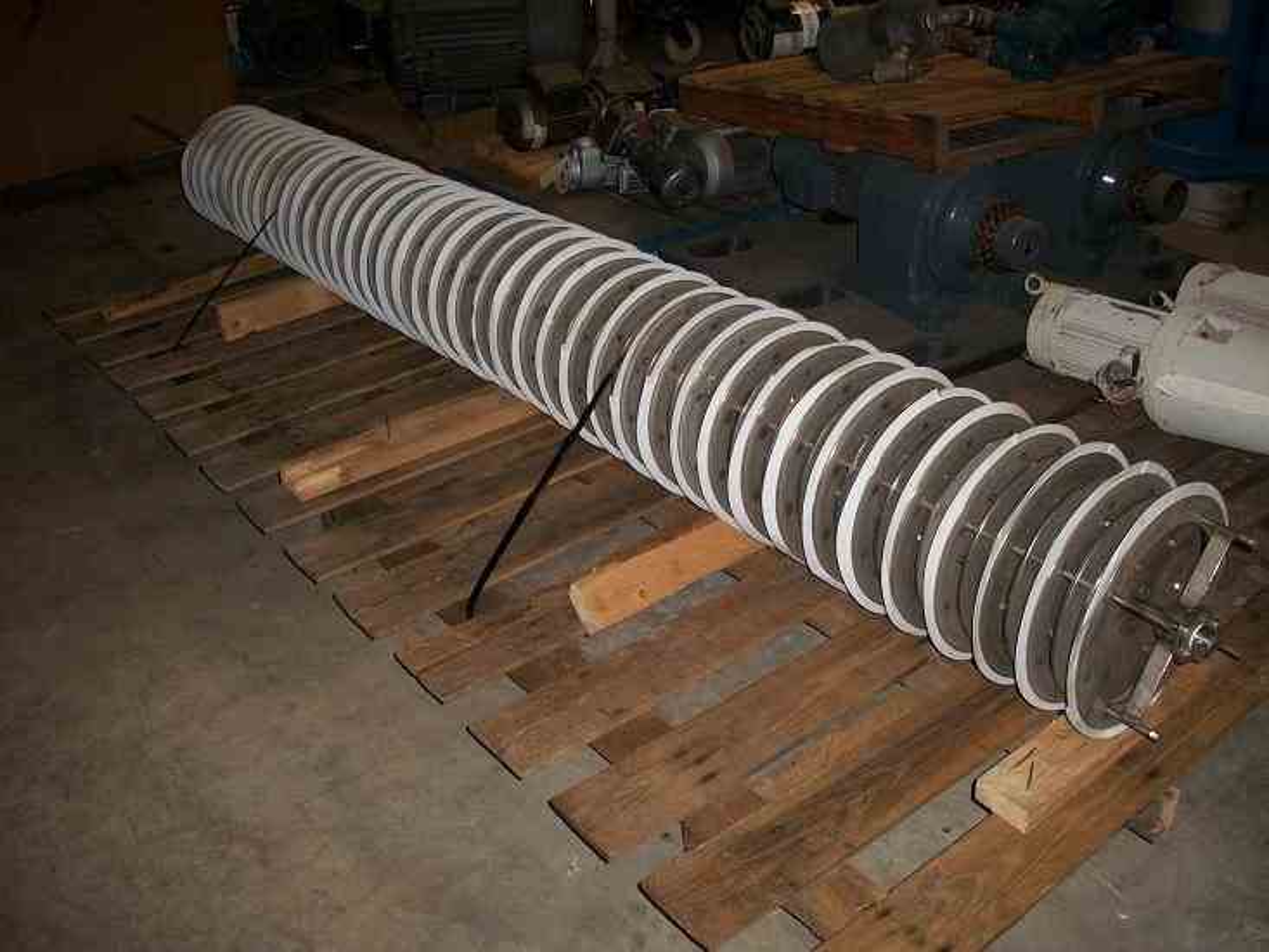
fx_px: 1283
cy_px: 476
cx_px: 634
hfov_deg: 52.6
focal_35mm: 35
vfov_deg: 40.7
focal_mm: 6.3
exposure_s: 1/60
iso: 160
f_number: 3.1
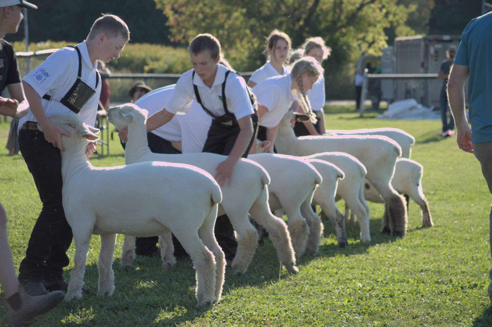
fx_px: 1884
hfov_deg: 14.9
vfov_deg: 9.9
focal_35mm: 138
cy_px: 164
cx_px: 246
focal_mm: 92
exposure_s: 1/160
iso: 100
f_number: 6.3
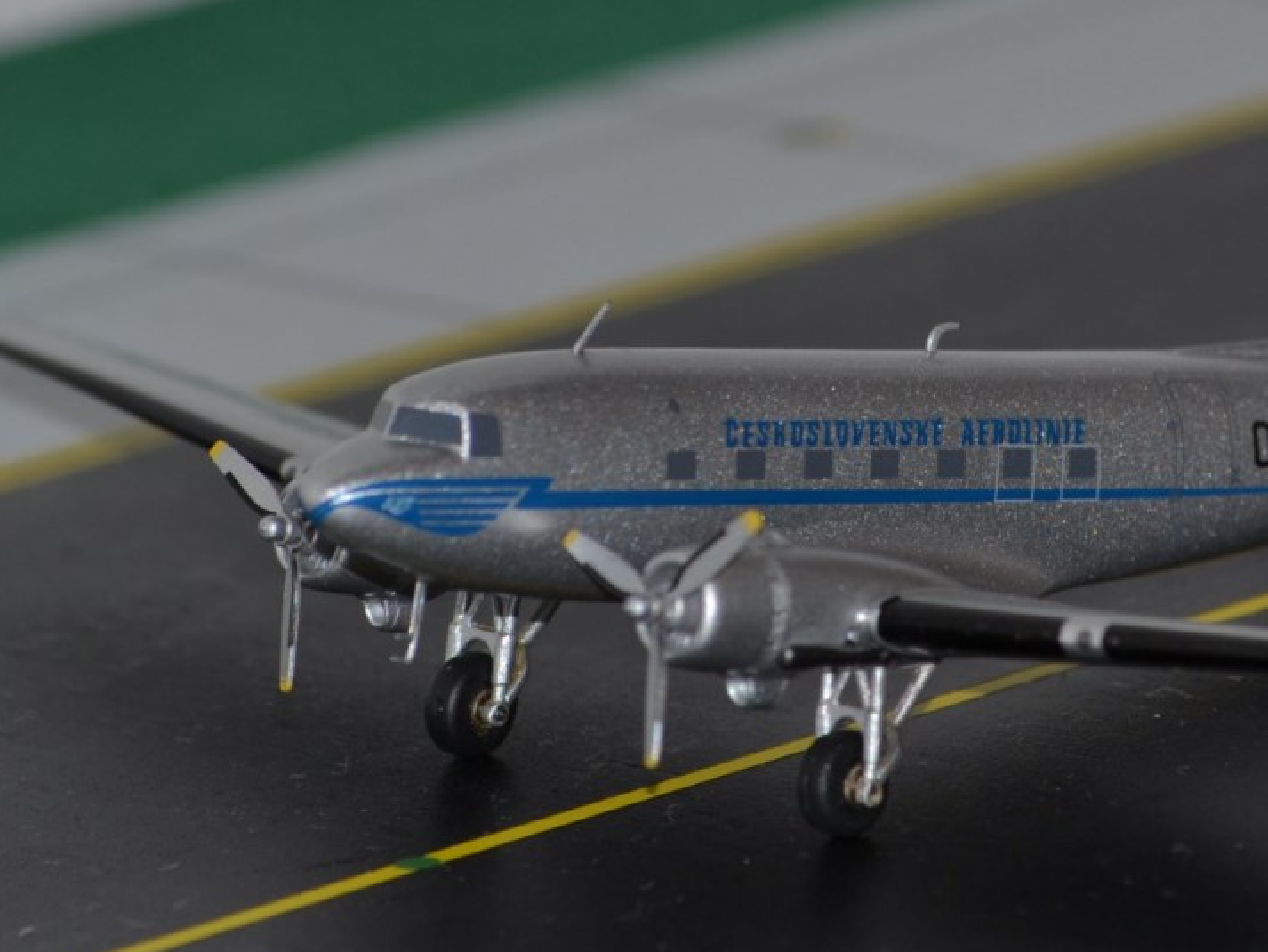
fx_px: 22751
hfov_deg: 3.2
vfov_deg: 2.4
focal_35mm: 621
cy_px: 206
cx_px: 756
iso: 100
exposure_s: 1/125
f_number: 8
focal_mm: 160
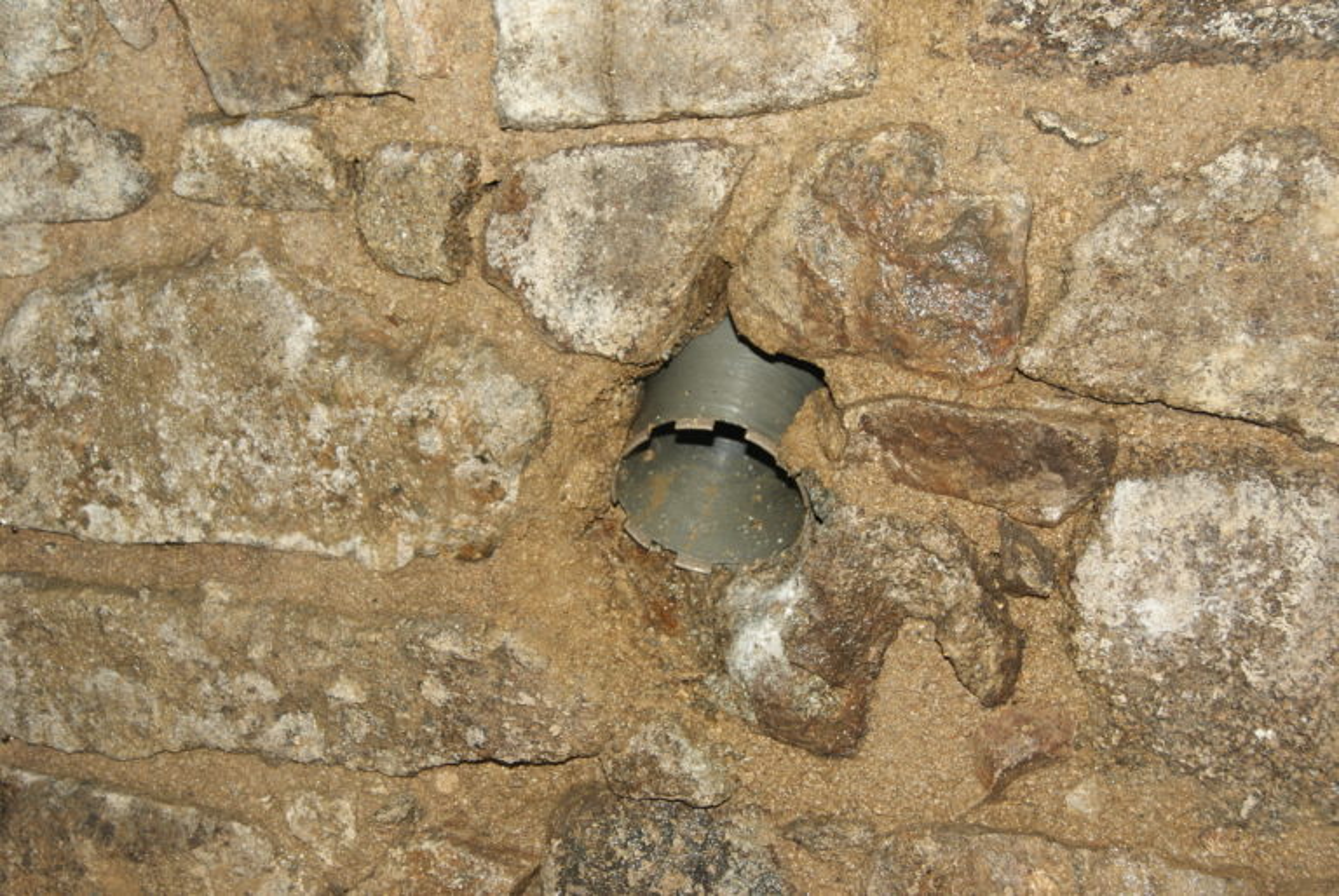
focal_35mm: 52
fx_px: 1955
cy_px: 448
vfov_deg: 25.8
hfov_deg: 37.8
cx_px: 670
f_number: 5.6
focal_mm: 35
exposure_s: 1/60
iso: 400
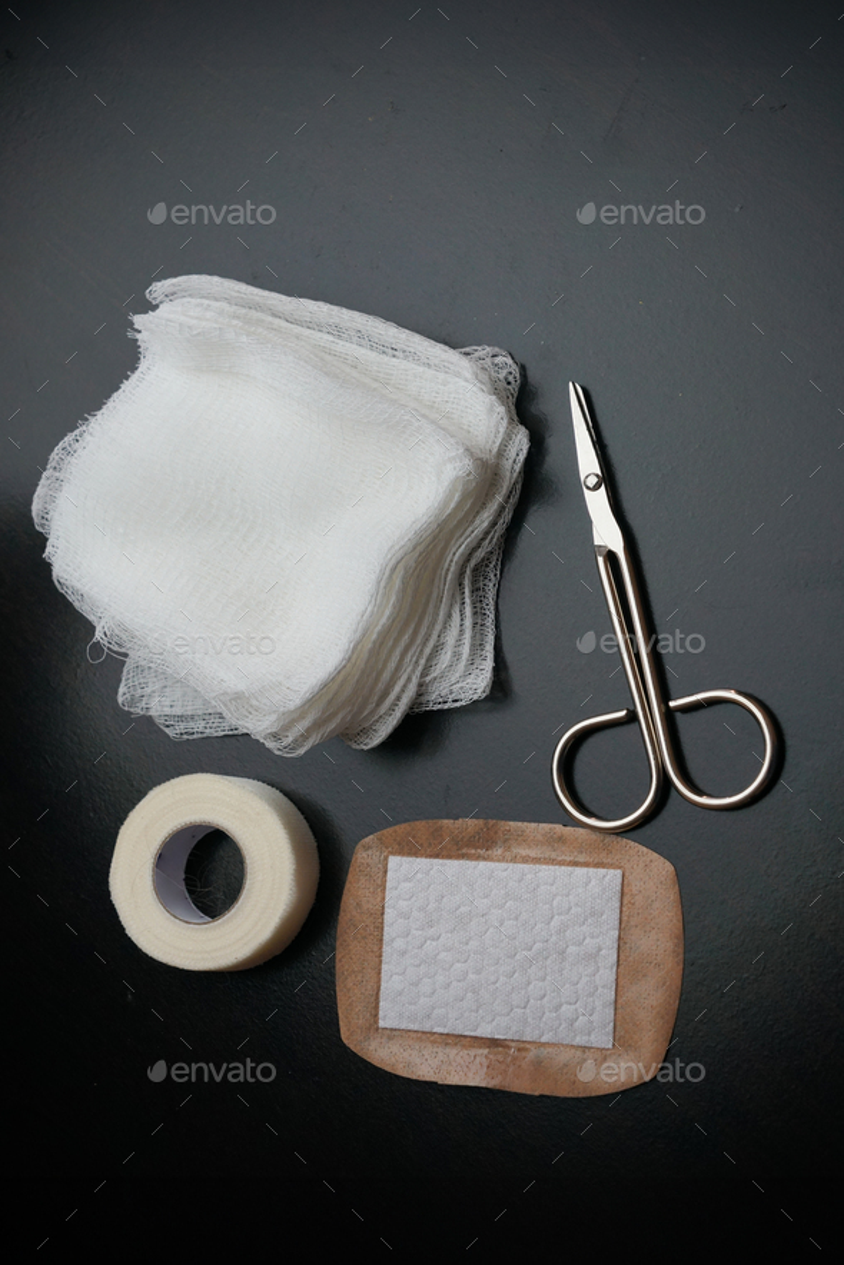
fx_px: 2321
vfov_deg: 30.5
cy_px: 632
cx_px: 422
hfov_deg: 20.6
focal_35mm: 66
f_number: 11
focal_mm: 66
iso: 640
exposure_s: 1/60
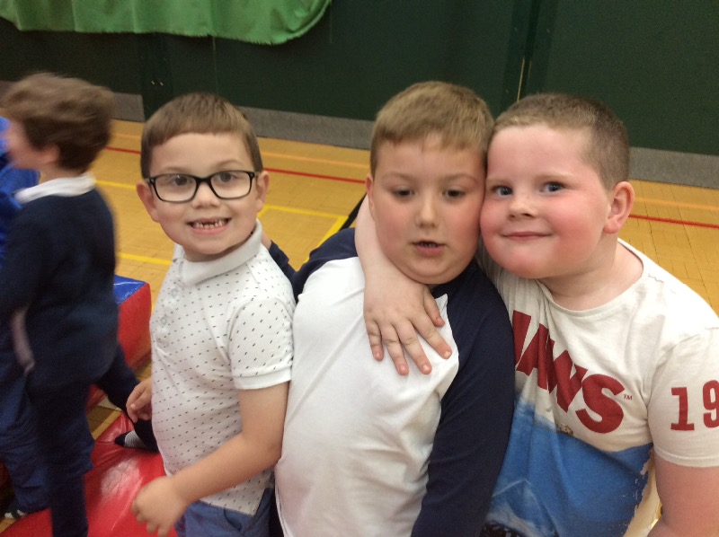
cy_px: 268
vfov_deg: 44.1
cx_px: 360
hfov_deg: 56.9
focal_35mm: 32
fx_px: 664
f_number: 2.4
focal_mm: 3.3
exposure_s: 1/25
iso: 100
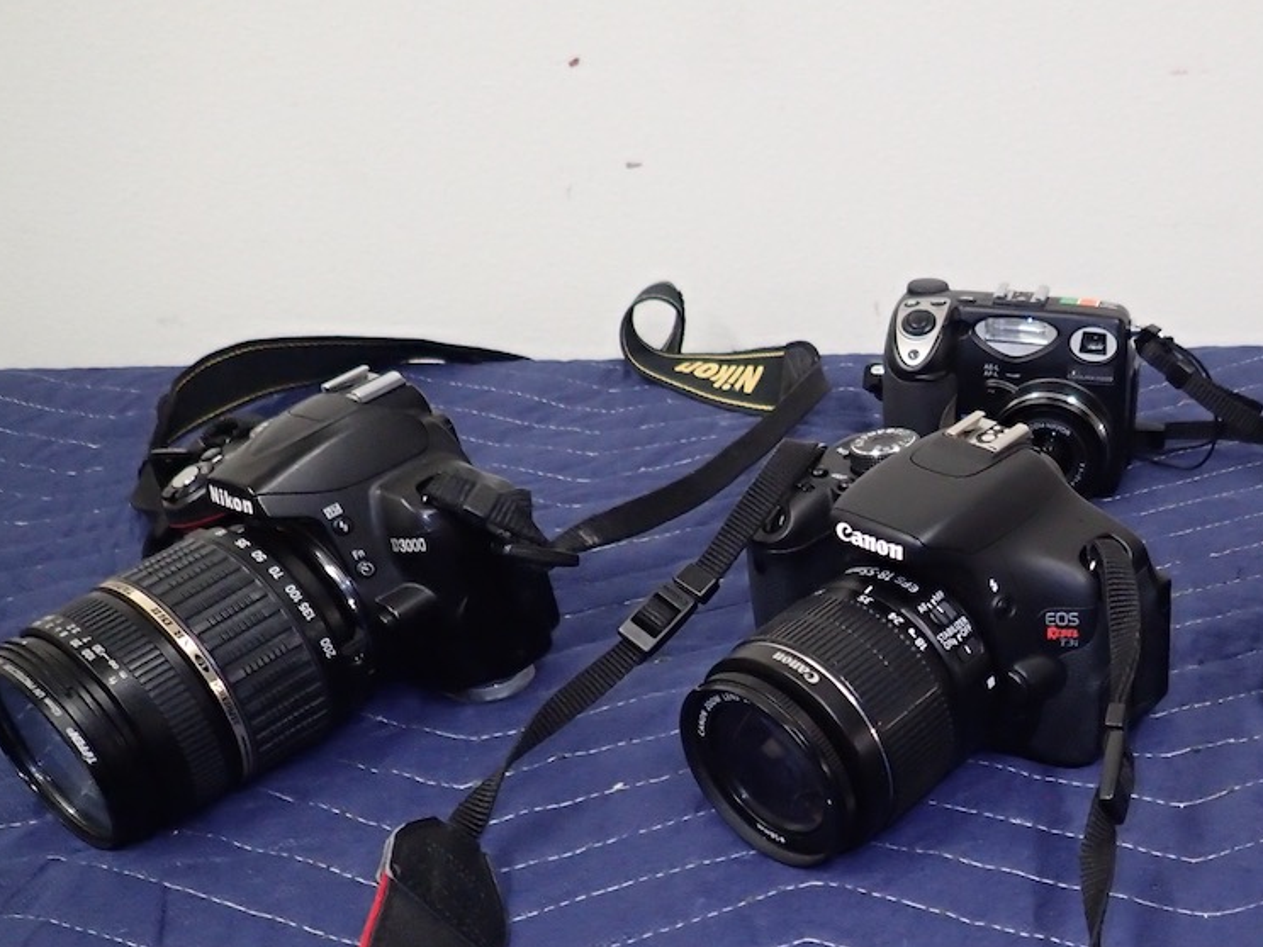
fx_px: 1569
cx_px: 985
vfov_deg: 33.2
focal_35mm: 43
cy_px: 664
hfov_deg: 42.2
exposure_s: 1/30
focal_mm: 4.5
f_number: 2
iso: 400
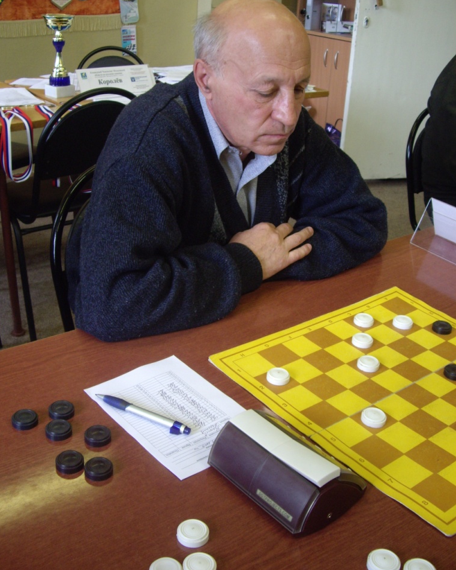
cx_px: 226
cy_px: 286
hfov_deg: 37.3
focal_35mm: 40
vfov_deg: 45.8
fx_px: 675
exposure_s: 1/40
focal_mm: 7.9
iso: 200
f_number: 2.8
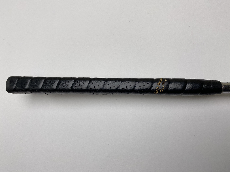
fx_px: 173
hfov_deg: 67.3
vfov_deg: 53.1
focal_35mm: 26
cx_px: 115
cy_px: 86
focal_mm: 4.25
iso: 32
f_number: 1.8
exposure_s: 1/510
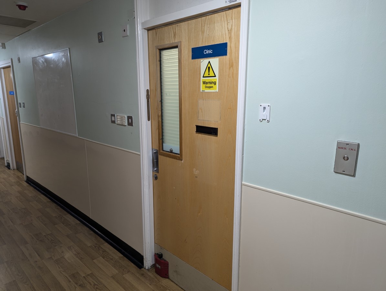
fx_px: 268
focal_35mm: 24
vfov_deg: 56.9
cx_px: 193
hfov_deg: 71.5
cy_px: 146
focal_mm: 6.81
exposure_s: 1/29
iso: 99
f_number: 1.85
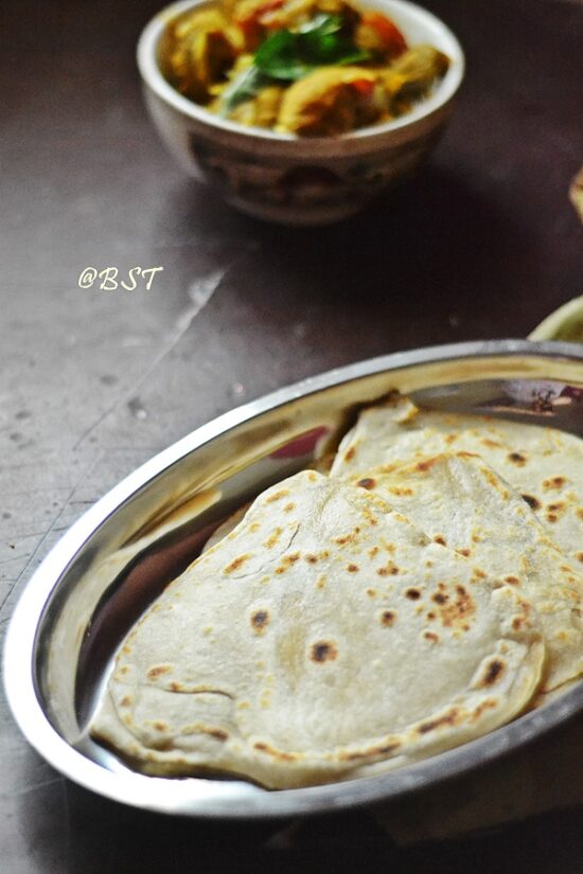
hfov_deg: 18.2
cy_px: 437
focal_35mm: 75
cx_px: 292
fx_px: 1822
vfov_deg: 27.0
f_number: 1.8
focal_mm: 50
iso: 3200
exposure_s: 1/50
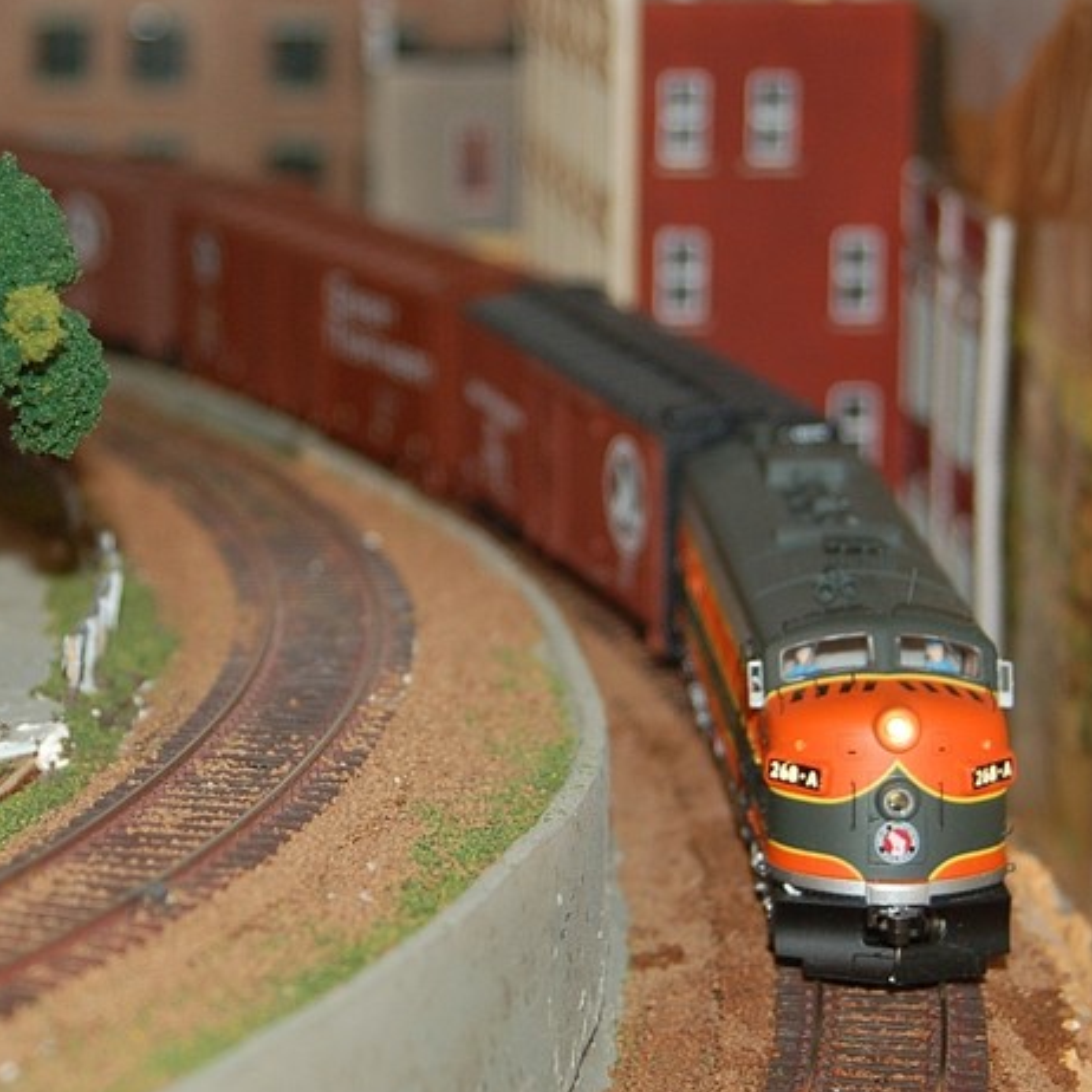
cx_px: 411
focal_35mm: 129
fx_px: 4596
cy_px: 498
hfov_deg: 13.5
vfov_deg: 13.5
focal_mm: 55
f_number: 5
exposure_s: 1/60
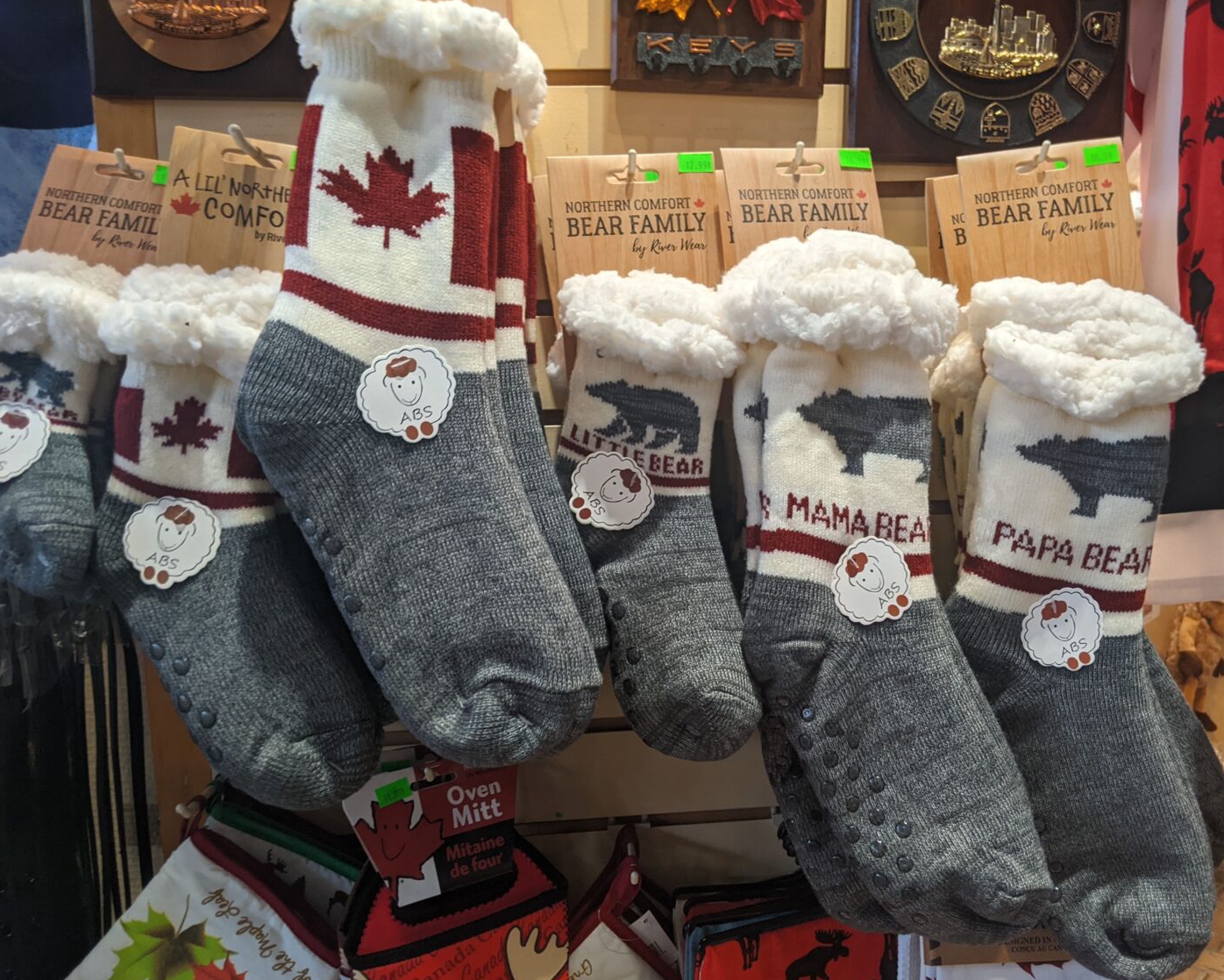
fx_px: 1051
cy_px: 493
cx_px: 671
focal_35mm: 29
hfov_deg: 60.3
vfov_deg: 50.0
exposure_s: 1/59.9
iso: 101
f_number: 1.8
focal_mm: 4.44
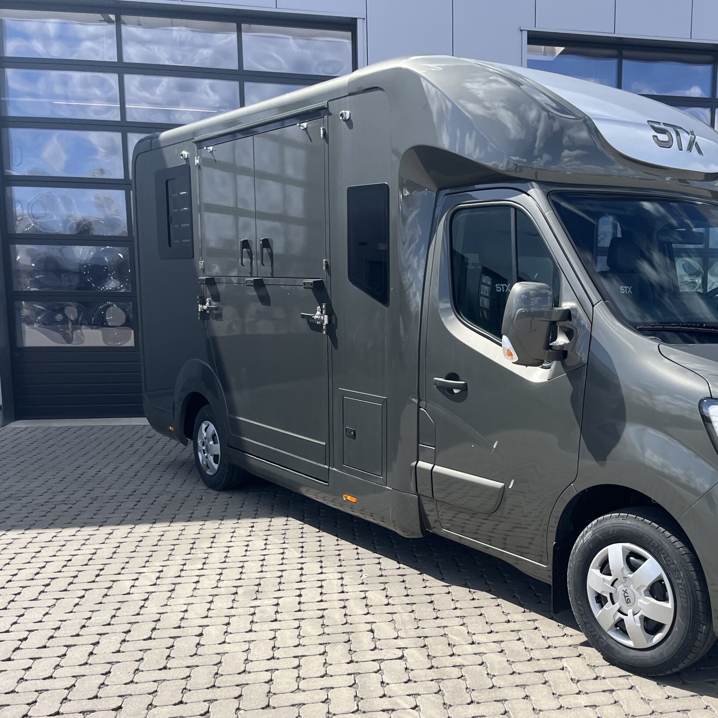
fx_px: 845
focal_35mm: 36
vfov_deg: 45.9
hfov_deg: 45.2
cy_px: 417
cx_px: 492
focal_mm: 5.1
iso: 50
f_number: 1.6
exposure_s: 1/2268
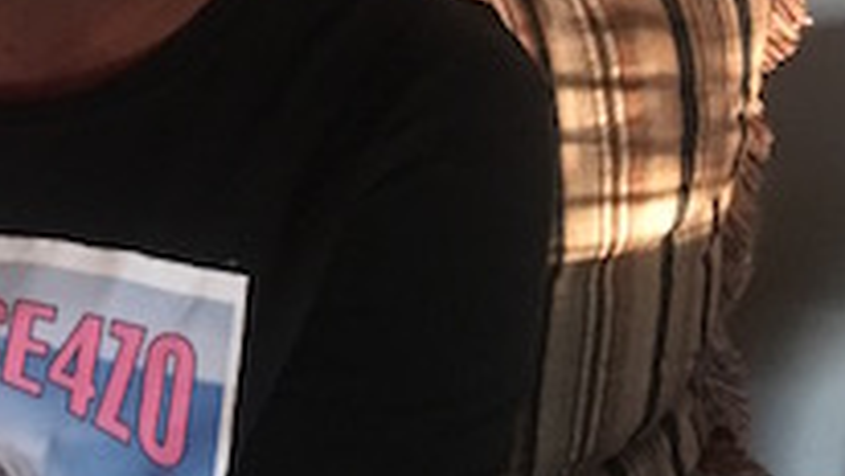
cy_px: -62
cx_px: -201
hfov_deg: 20.2
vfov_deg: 12.1
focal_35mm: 98
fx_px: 2196
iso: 320
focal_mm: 4.15
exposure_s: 1/15
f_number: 2.2
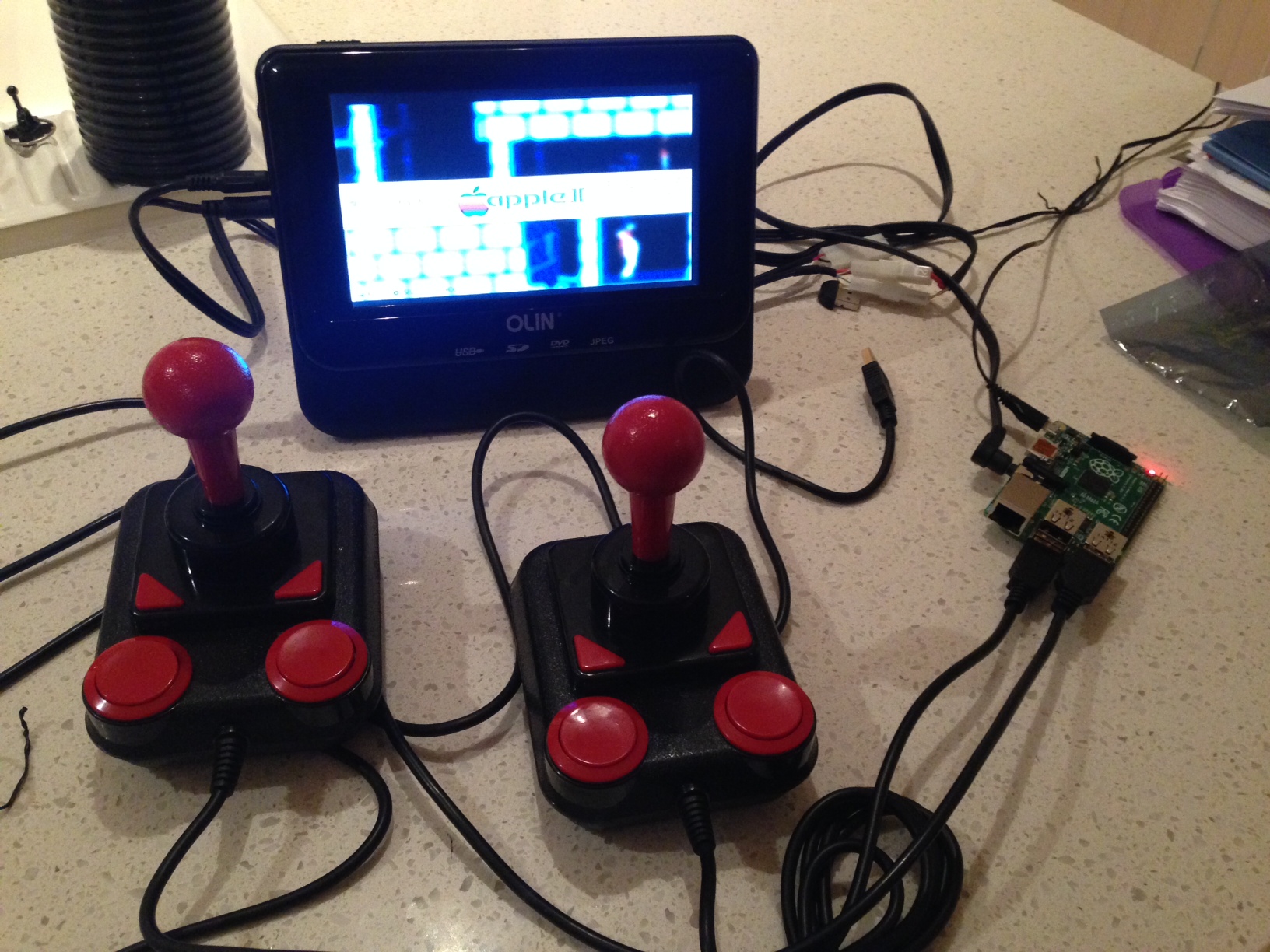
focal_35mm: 33
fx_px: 1211
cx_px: 635
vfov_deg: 42.9
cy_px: 476
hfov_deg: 55.4
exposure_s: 1/15
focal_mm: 4.12
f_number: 2.4
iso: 400
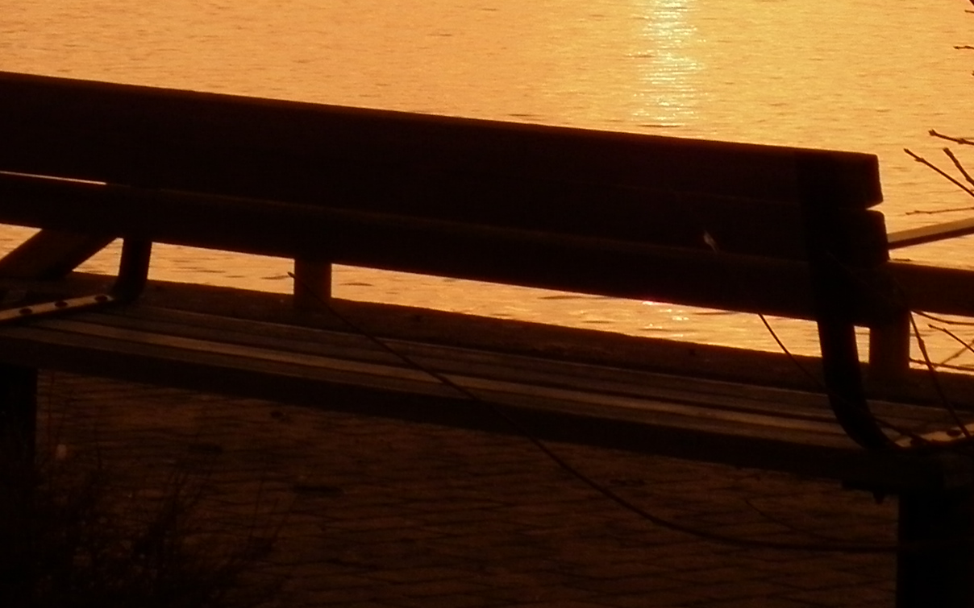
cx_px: 439
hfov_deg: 8.3
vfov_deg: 5.2
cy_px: -253
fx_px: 6689
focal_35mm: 252
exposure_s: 1/80
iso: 100
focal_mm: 15.7
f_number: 5.5
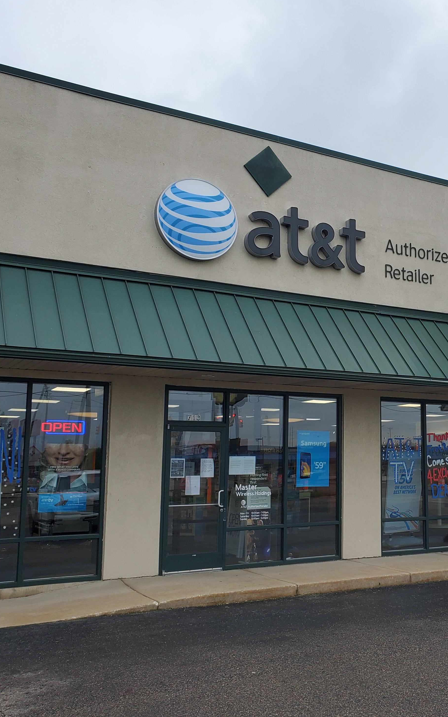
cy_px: 352
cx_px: 374
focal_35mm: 38
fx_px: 742
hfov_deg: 32.4
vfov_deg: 51.5
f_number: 2.4
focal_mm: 4.3
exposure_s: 1/474
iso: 50
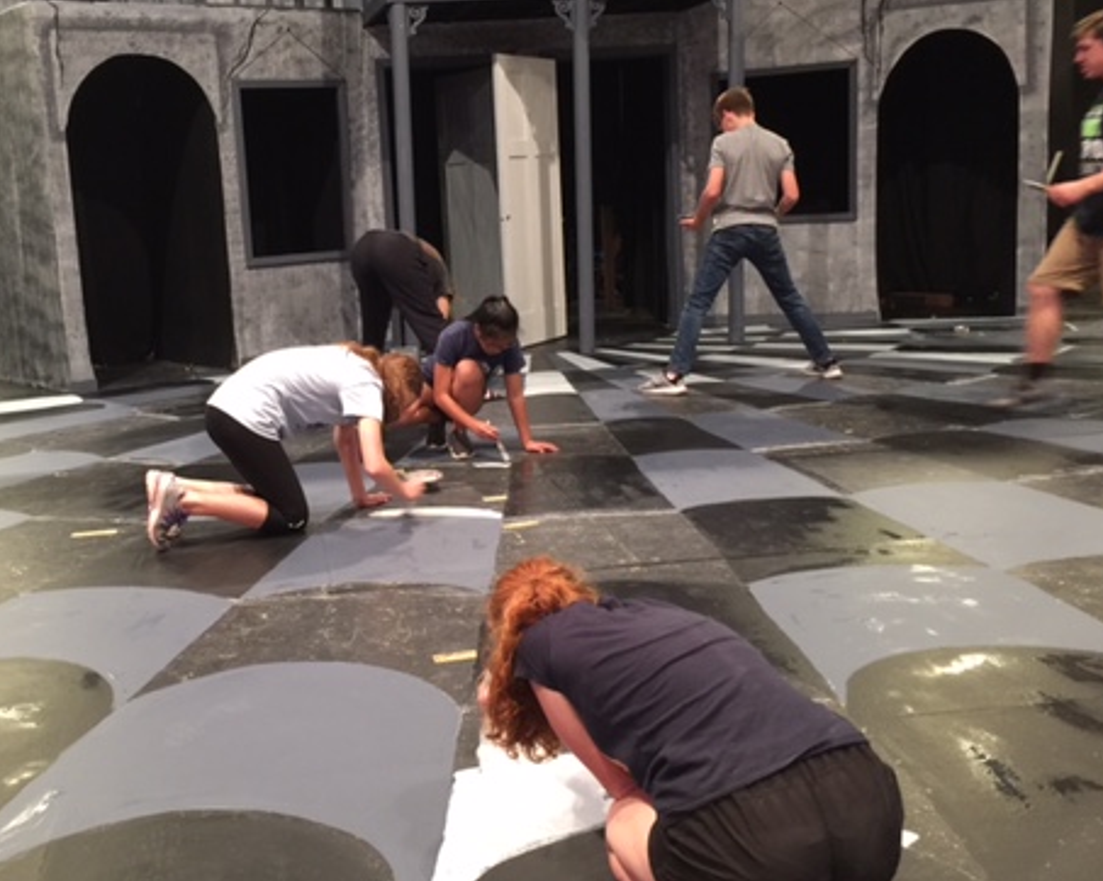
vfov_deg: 37.3
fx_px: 1305
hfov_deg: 45.3
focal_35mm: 40
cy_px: 414
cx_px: 399
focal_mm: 4.15
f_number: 2.2
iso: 80
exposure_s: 1/4
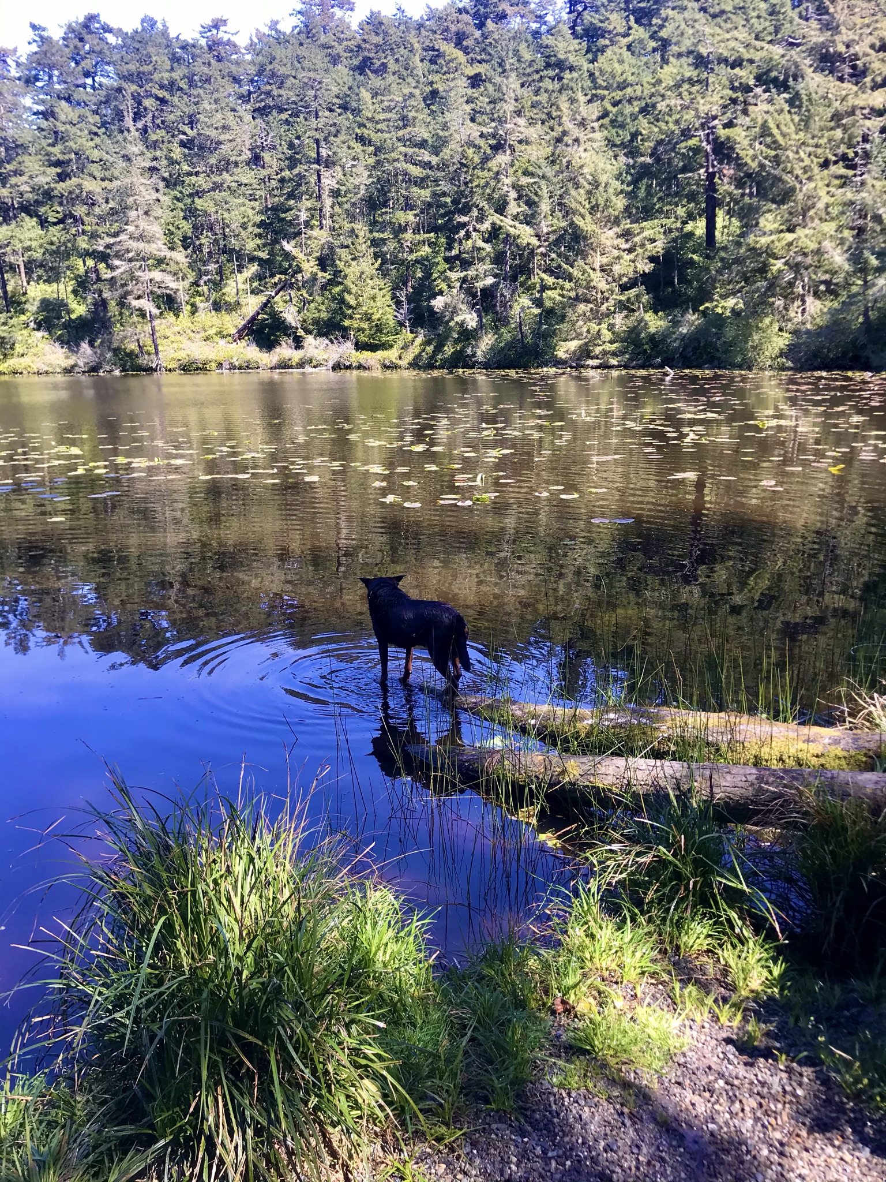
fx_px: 956
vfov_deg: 63.4
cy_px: 591
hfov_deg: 49.7
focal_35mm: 28
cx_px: 443
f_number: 1.8
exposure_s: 1/326
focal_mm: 3.99
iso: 20
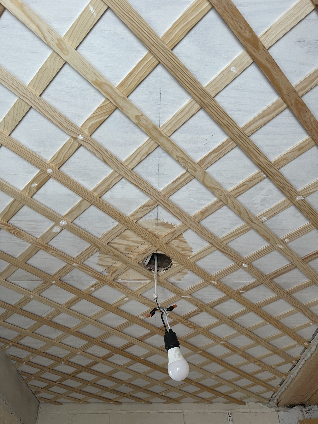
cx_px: 159
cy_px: 212
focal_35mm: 26
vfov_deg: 67.3
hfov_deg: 53.1
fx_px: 318
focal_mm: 5.1
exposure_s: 1/71
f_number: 1.6
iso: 125
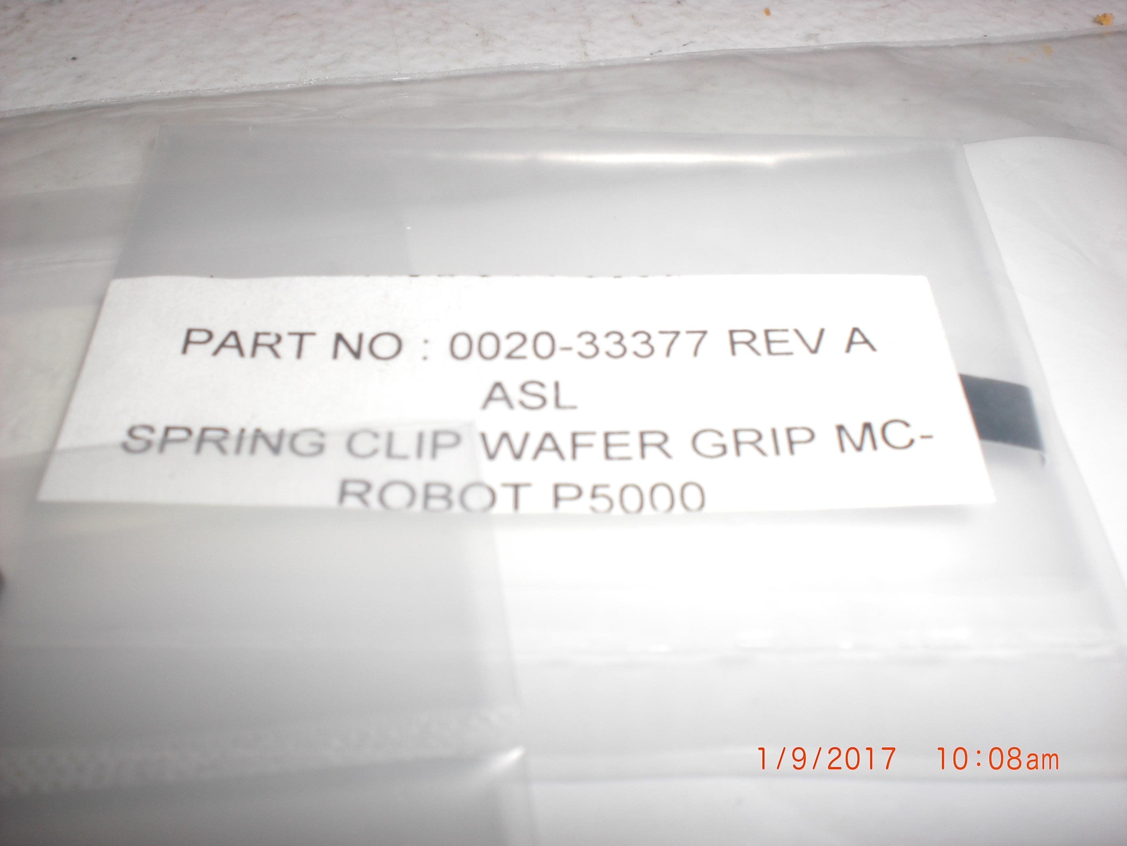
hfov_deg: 49.0
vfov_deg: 37.7
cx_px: 564
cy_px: 423
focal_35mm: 38
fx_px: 1237
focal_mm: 6.3
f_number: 5.6
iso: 64
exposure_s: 1/60
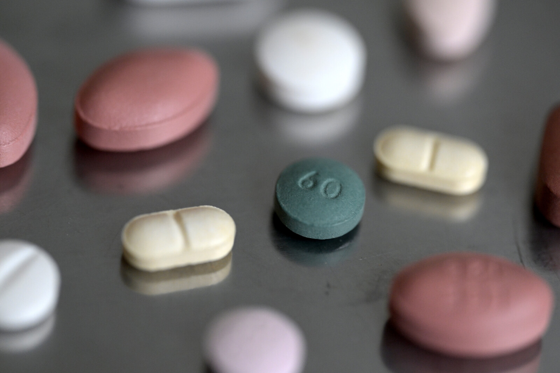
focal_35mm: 105
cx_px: 280
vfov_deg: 13.0
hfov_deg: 19.5
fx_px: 1633
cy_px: 186
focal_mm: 105
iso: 2000
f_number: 5
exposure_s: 1/160
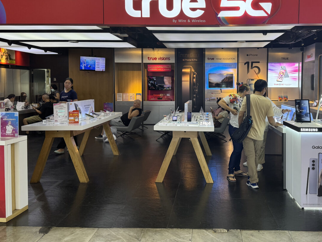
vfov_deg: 41.6
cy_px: 95
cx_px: 198
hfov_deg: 53.4
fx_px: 316
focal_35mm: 34
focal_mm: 6.86
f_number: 1.78
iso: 160
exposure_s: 1/100
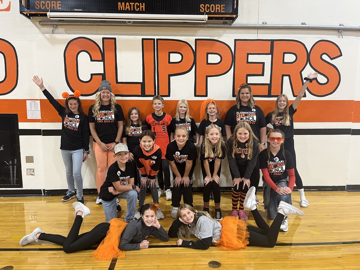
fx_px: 270
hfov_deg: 67.3
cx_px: 180
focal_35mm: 26
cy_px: 135
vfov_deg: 53.1
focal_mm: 5.1
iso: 200
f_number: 1.6
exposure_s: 1/60
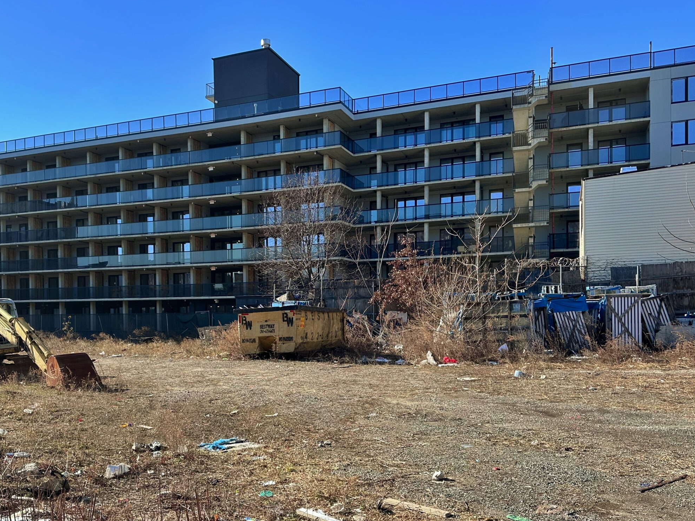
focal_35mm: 31
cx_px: 284
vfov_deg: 45.1
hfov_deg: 58.0
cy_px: 319
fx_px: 622
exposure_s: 1/2070
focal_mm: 6.86
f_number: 1.78
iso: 80
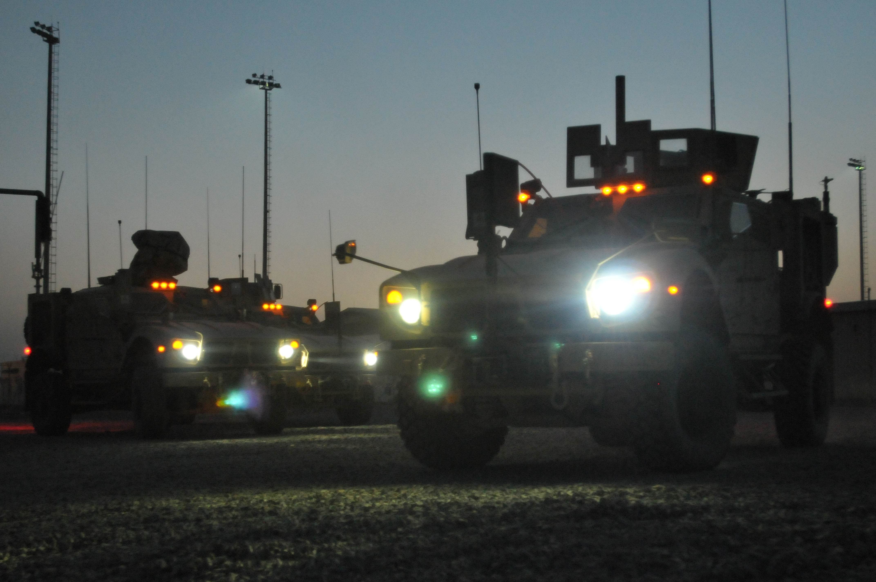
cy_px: 291
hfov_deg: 46.4
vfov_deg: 31.8
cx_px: 438
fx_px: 1021
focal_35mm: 42
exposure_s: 1/60
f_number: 2.8
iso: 2000
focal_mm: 28
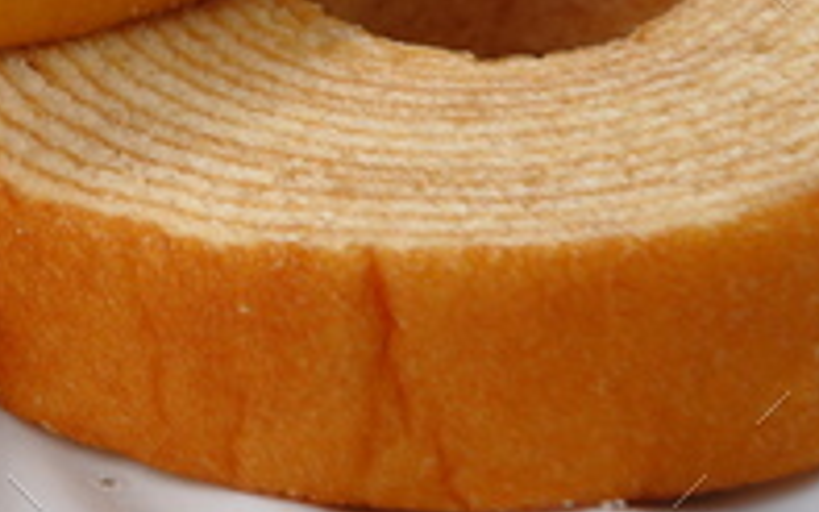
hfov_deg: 12.5
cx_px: -287
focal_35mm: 162
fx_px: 3615
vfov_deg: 7.9
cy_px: -231
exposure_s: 1/100
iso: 100
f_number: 10
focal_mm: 35
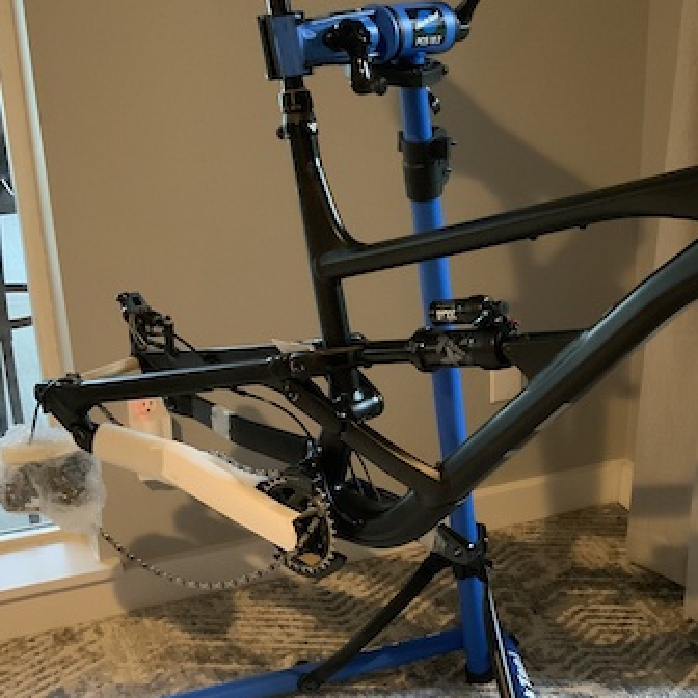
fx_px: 1392
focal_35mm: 61
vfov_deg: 28.0
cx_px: 482
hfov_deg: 27.9
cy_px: 463
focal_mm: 3
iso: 320
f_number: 1.8
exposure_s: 1/30
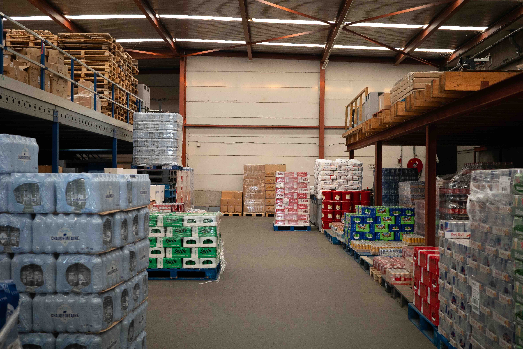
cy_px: 174
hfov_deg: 48.5
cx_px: 262
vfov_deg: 33.4
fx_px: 581
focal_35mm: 40
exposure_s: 1/250
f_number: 3.5
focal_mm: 26
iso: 2000
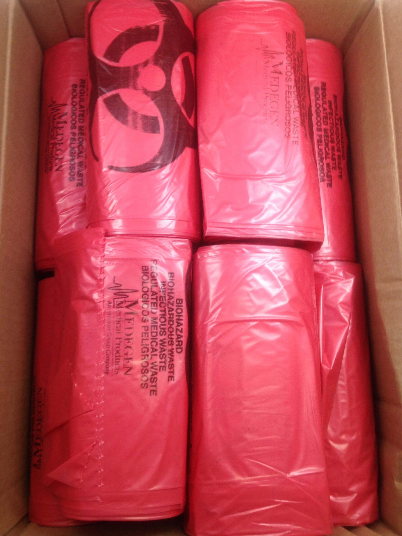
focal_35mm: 33
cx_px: 201
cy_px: 268
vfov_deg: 55.4
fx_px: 511
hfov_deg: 42.9
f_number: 2.4
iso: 50
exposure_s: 1/20
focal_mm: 4.12
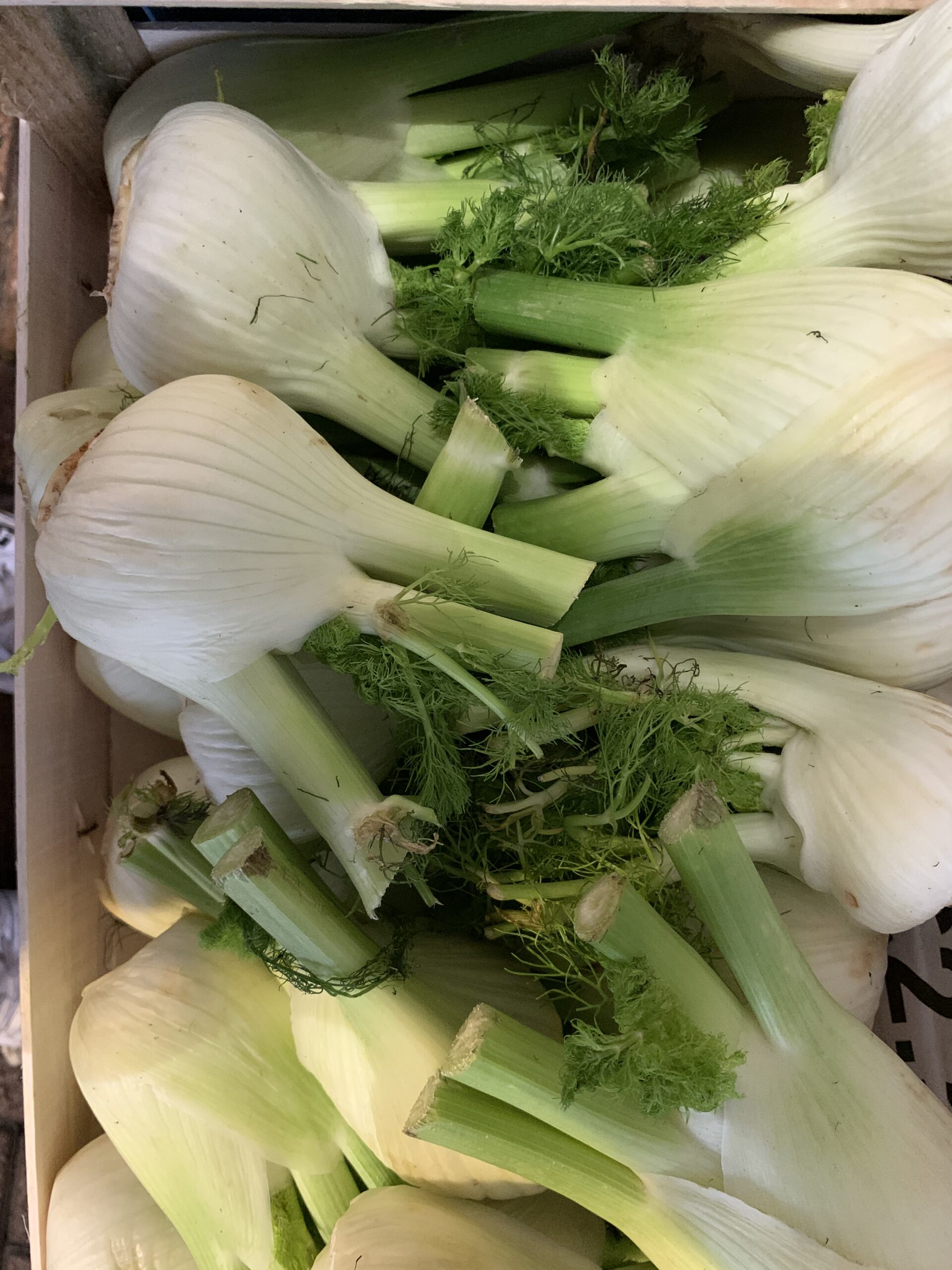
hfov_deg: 53.1
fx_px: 953
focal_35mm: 26
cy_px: 635
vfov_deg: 67.3
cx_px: 476
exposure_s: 1/25
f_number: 1.8
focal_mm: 4.25
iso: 400
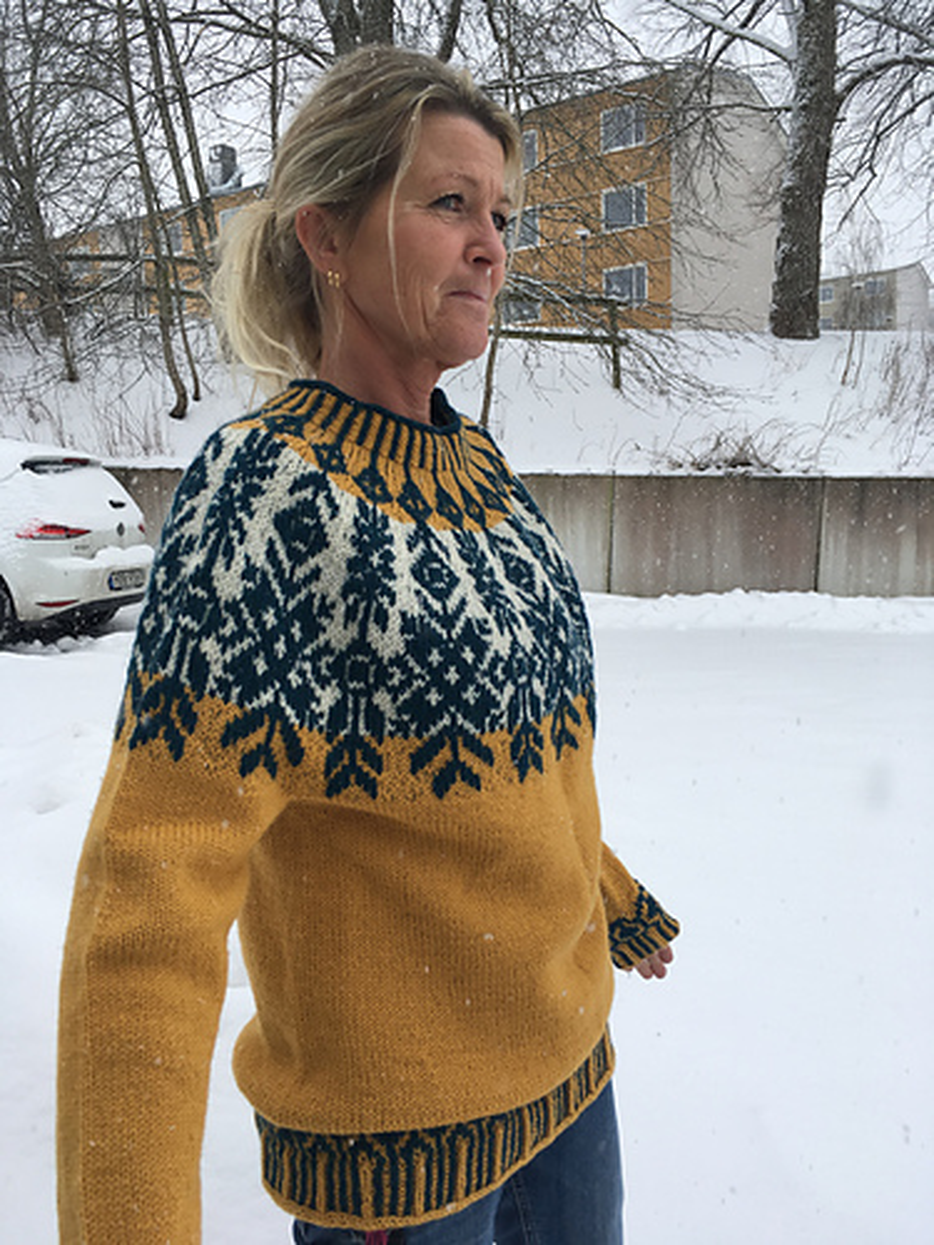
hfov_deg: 48.2
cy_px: 622
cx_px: 467
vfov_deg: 61.7
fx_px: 1043
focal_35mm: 29
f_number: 2.2
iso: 25
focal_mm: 4.15
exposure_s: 1/354
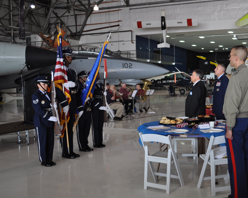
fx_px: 323
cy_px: 101
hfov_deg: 41.6
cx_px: 161
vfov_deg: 34.1
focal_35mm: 44
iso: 400
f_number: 4
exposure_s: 1/60
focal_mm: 24
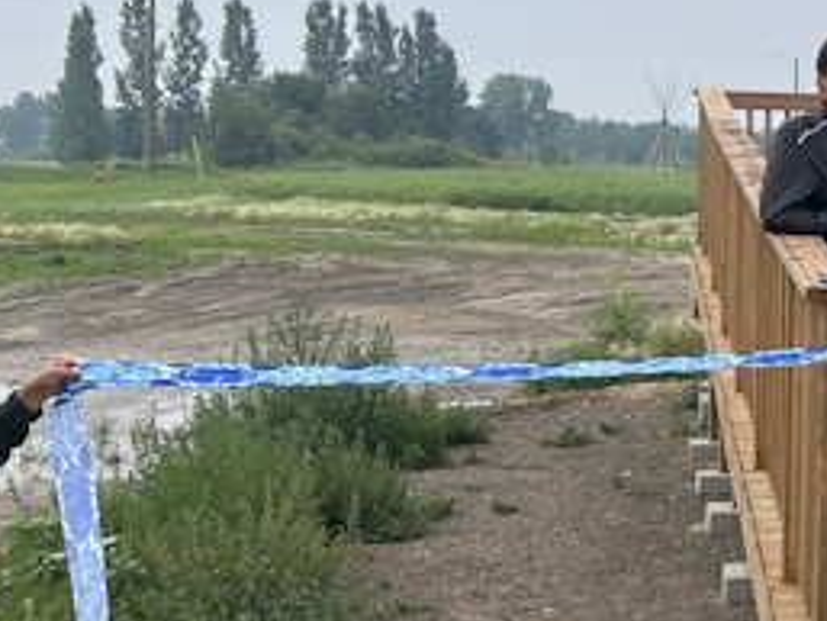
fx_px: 2342
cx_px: 1110
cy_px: 277
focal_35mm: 98
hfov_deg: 18.5
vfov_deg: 15.1
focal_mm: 5.7
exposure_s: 1/1511
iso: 50
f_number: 1.5
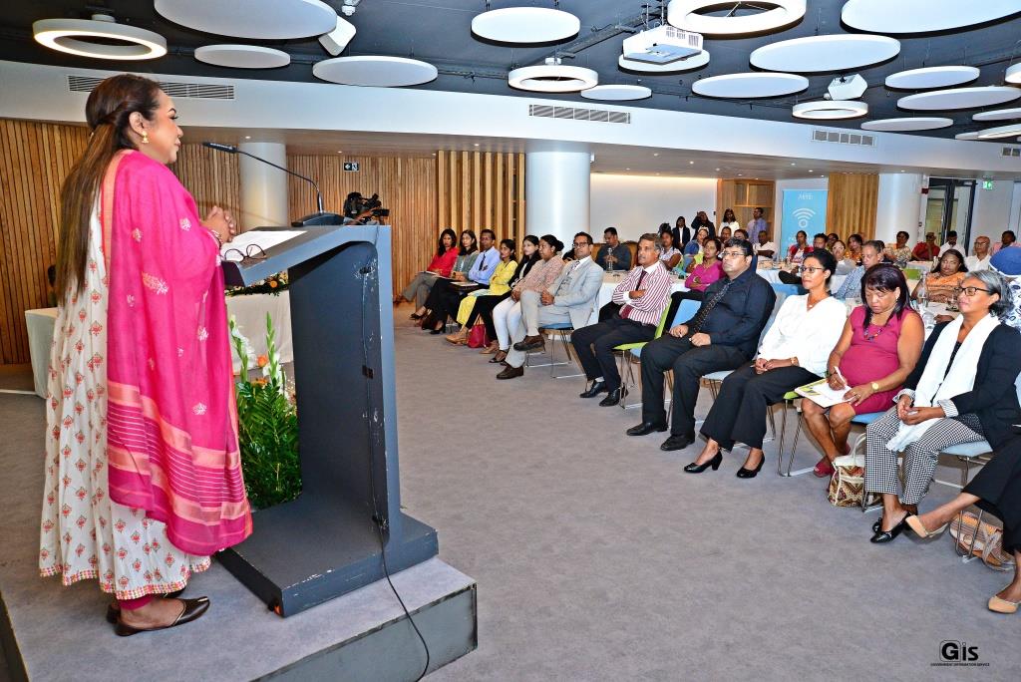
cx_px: 510
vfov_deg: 53.2
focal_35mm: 24
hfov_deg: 73.7
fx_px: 681
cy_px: 341
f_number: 5.6
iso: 3200
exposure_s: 1/160
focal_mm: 24
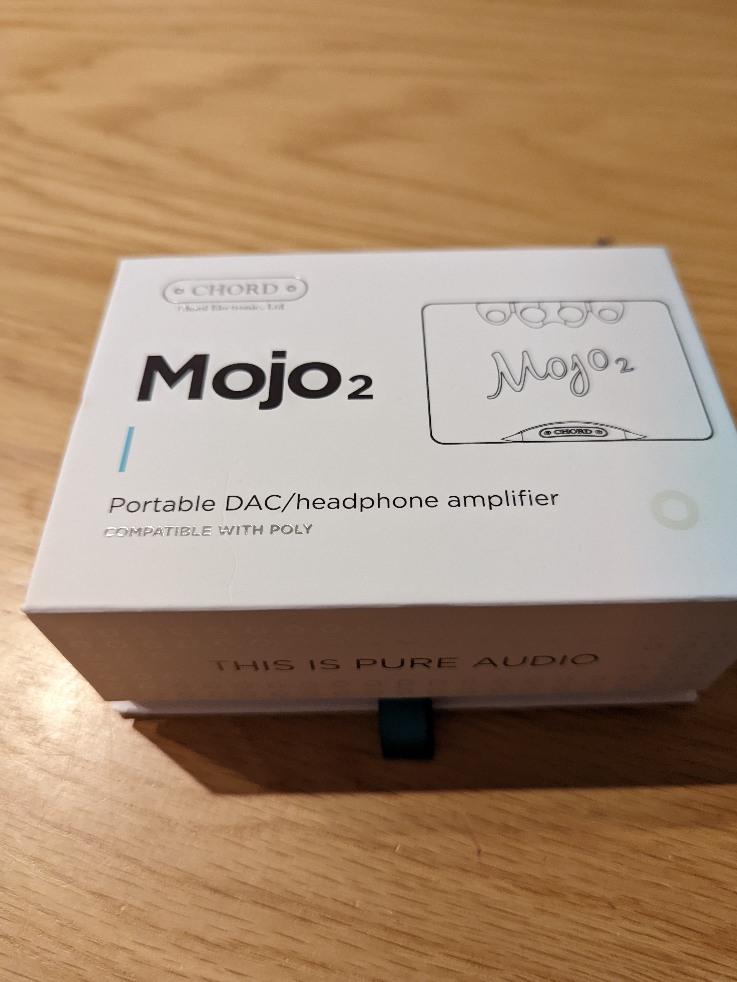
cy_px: 487
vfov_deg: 69.4
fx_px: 710
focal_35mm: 25
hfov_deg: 54.9
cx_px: 383
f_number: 1.85
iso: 1454
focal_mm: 6.81
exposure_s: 1/100
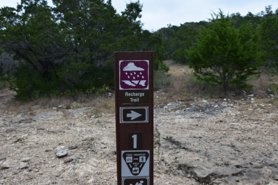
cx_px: 126
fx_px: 232
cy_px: 83
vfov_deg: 43.5
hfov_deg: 61.8
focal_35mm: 30
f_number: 10
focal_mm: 18
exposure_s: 1/200
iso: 400
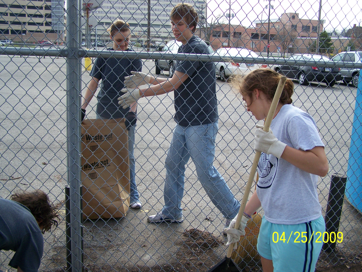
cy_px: 136
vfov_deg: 36.0
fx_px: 419
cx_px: 181
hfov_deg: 46.8
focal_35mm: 40
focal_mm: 6.7
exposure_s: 1/500
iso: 80
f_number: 2.8
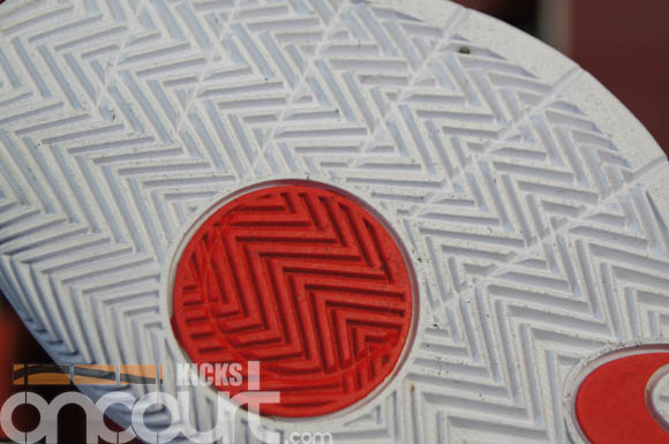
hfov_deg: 27.0
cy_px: 222
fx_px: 1392
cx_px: 334
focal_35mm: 75
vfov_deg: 18.1
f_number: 5.6
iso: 1250
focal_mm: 50
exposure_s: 1/80
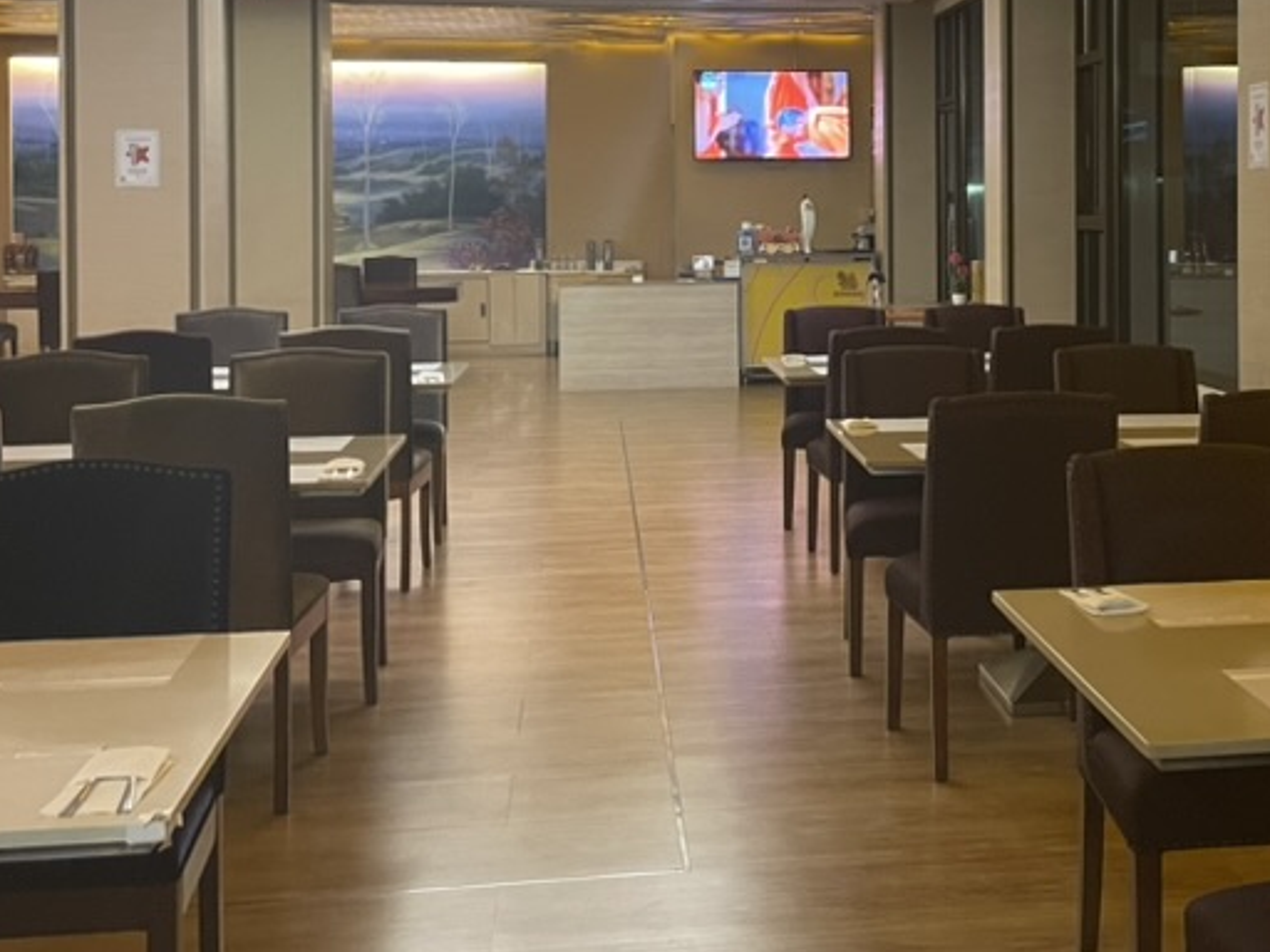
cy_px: 243
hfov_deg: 36.1
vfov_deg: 27.7
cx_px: 925
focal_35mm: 52
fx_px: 1908
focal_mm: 4.2
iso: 400
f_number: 1.6
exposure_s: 1/33
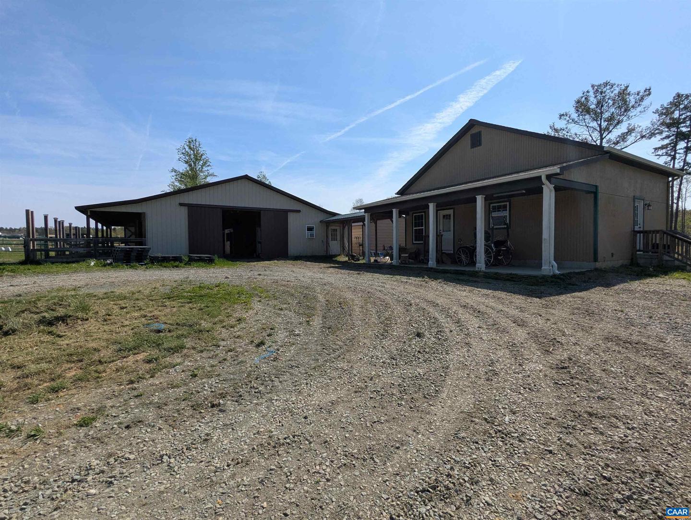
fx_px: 320
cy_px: 260
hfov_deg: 94.4
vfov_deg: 78.2
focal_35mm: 16
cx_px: 346
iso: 52
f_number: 2.2
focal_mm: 2.35
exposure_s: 1/2299
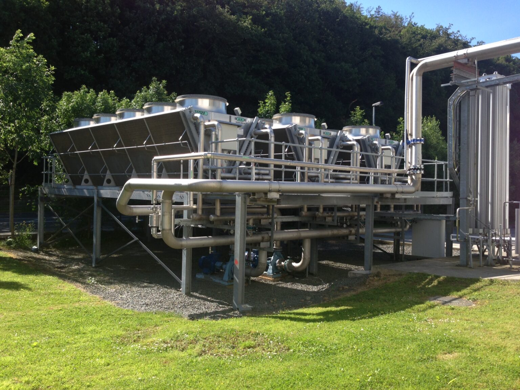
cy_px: 195
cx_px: 260
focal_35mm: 33
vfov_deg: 42.9
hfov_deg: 55.4
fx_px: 496
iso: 50
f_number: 2.4
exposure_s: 1/556
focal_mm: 4.12
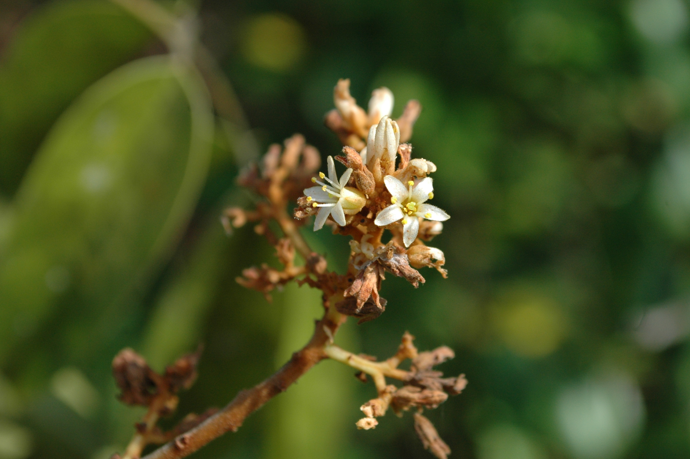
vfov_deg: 14.7
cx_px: 348
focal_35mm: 93
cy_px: 203
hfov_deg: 22.0
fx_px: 1773
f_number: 8
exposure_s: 1/320
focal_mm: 55
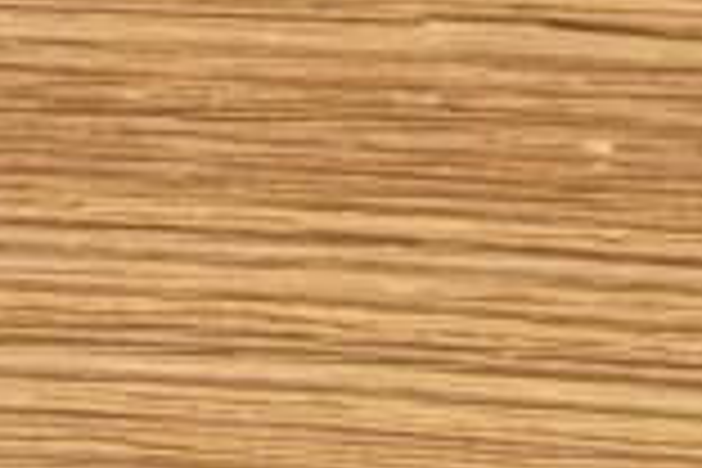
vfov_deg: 4.9
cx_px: -450
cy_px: 1190
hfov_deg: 7.5
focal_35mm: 270
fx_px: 5265
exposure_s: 1/80
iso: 1000
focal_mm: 15.02
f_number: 3.2
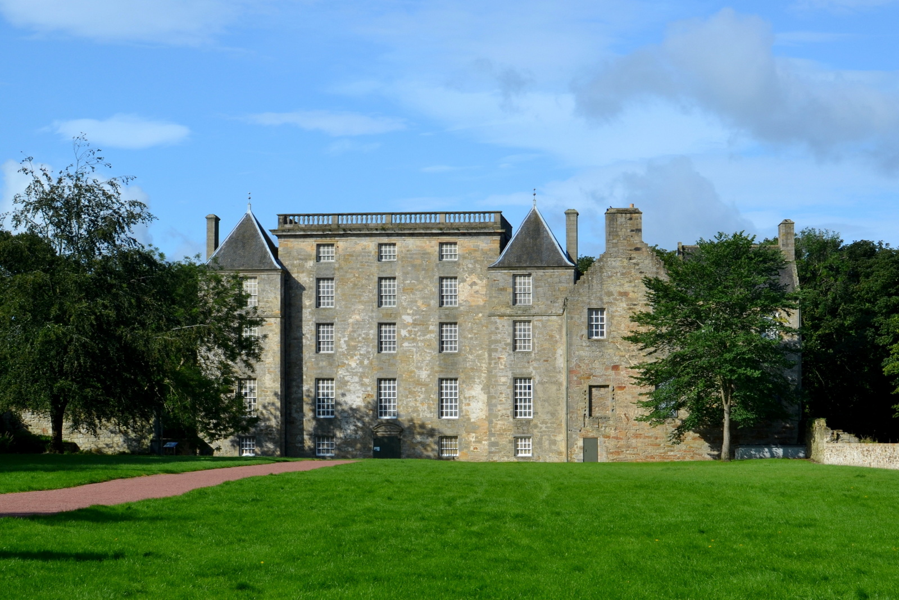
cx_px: 450
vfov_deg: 25.8
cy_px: 300
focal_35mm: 52
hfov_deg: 37.8
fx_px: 1311
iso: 100
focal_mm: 35
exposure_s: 1/250
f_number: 8
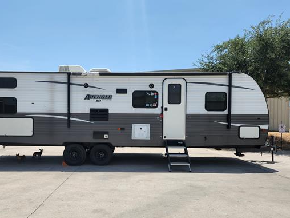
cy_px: 119
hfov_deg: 61.2
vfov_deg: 48.2
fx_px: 243
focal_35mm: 29
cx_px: 118
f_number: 1.8
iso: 20
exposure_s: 1/1746
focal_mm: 5.4
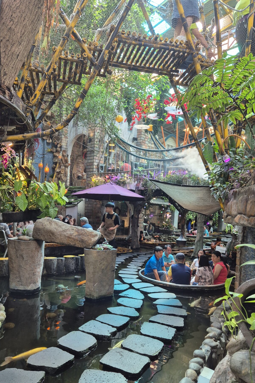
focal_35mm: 27
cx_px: 129
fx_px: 287
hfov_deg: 47.9
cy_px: 214
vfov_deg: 67.1
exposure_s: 1/100
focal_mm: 5.4
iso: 100
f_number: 1.8
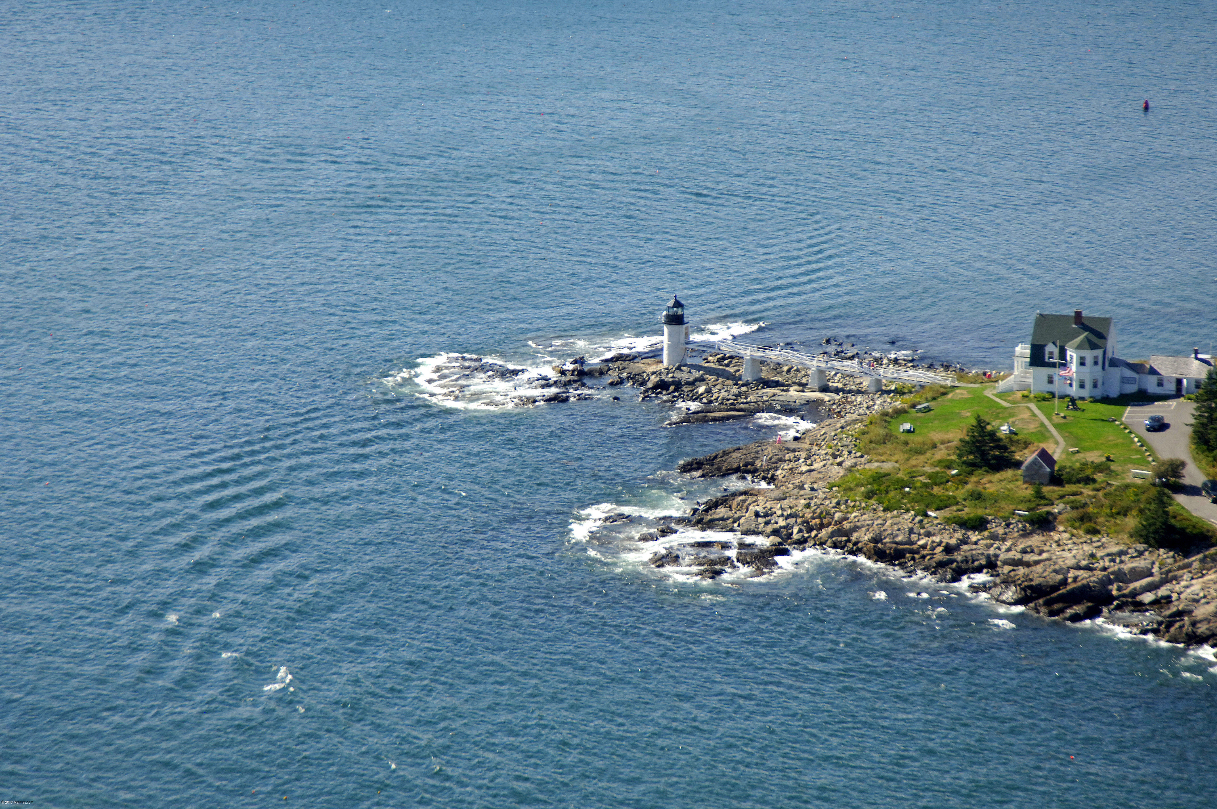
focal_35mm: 135
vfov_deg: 10.1
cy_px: 404
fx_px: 4558
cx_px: 608
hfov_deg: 15.2
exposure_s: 1/1000
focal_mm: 90
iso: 400
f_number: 6
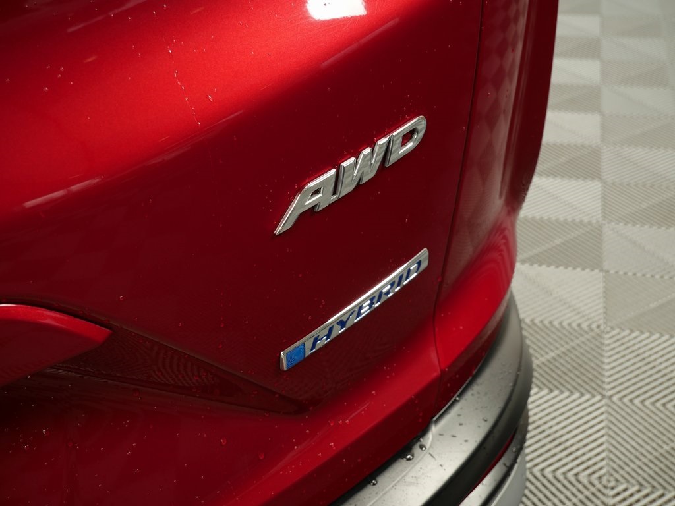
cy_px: 253
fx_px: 780
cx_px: 338
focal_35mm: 40
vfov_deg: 36.0
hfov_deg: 46.8
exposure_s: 1/200
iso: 250
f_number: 5
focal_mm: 20
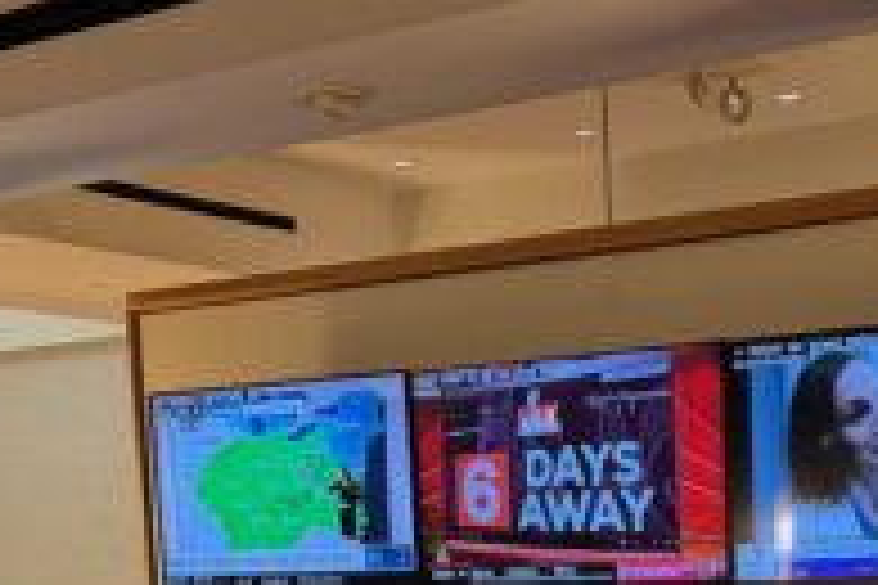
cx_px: 725
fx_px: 1902
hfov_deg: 25.5
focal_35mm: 78
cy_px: 886
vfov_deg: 16.0
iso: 320
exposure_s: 1/60
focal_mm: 6.76
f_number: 1.78
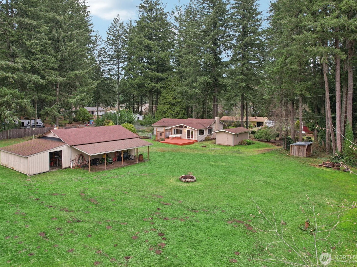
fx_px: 247
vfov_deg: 56.8
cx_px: 175
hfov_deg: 71.6
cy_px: 133
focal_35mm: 24
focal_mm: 8.4
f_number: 2.8
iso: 100
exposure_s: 1/40
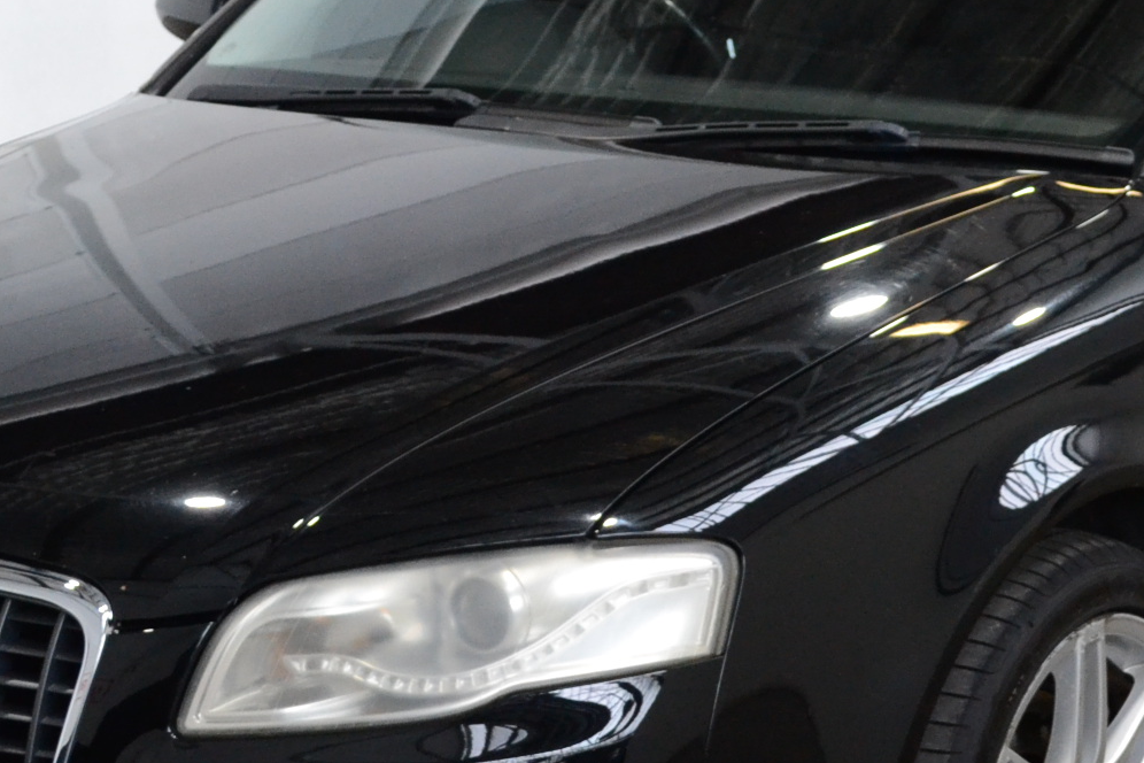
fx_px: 3749
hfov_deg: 17.3
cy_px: 411
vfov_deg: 11.6
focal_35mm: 118
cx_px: 731
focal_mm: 34
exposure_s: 1/200
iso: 1600
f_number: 5
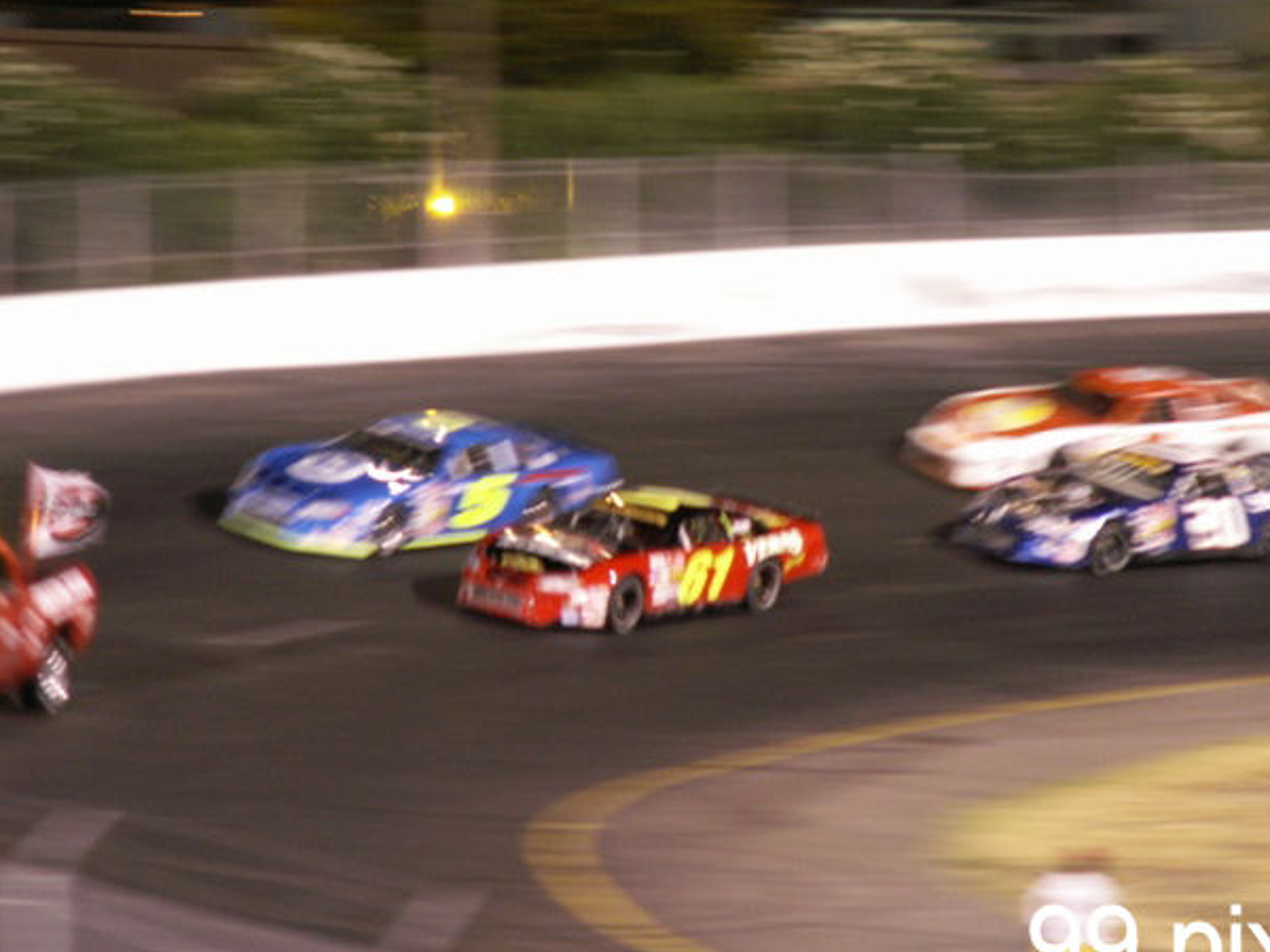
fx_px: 9319
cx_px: 673
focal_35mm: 254
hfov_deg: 7.8
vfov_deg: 5.9
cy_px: 482
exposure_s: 1/6
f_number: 4
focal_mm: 38.91
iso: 160
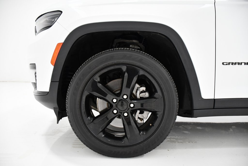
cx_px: 124
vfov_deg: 47.9
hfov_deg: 67.4
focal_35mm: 27
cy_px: 83
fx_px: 186
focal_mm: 18
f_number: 3.5
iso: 1800
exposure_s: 1/125
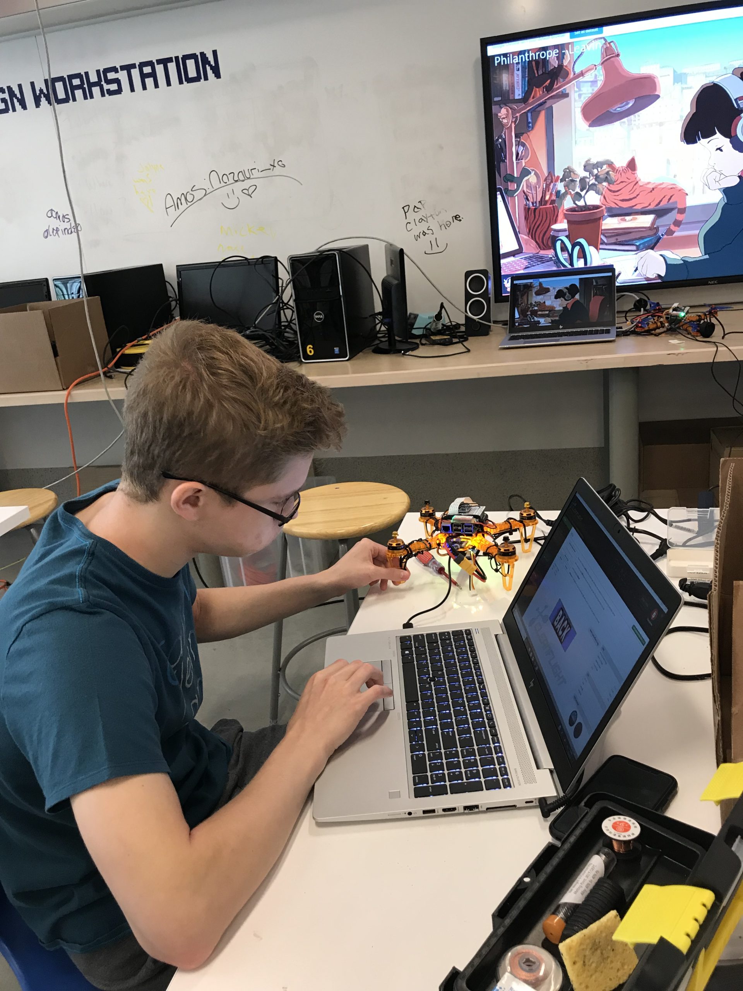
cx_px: 372
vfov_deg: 63.4
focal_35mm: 28
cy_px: 496
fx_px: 801
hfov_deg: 49.7
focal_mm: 3.99
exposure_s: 1/30
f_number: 1.8
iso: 32
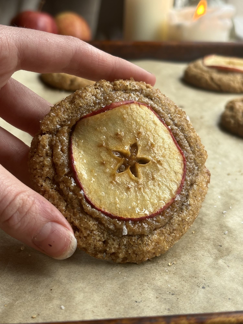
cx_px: 122
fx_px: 487
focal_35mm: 52
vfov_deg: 36.8
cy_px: 162
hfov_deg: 28.0
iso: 32
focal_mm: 5.96
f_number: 1.6
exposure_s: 1/121
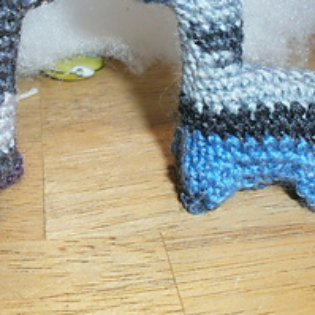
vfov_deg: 28.5
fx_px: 618
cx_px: 97
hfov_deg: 28.4
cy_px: 116
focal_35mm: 60
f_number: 2.9
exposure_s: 1/30
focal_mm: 4.8
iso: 125
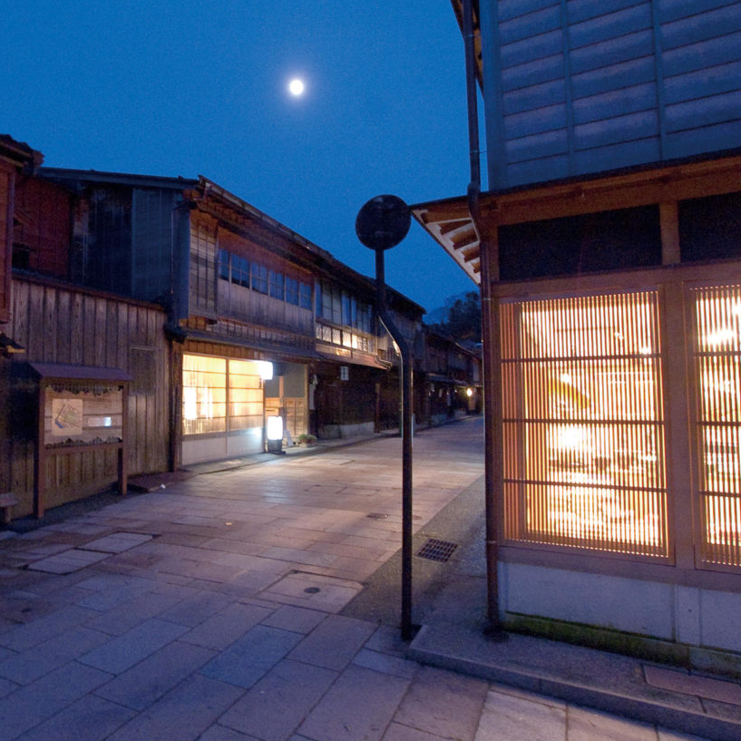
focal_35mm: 22
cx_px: 238
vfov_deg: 70.5
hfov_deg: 68.2
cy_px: 375
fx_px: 524
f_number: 5.6
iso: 1600
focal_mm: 11
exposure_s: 1/4
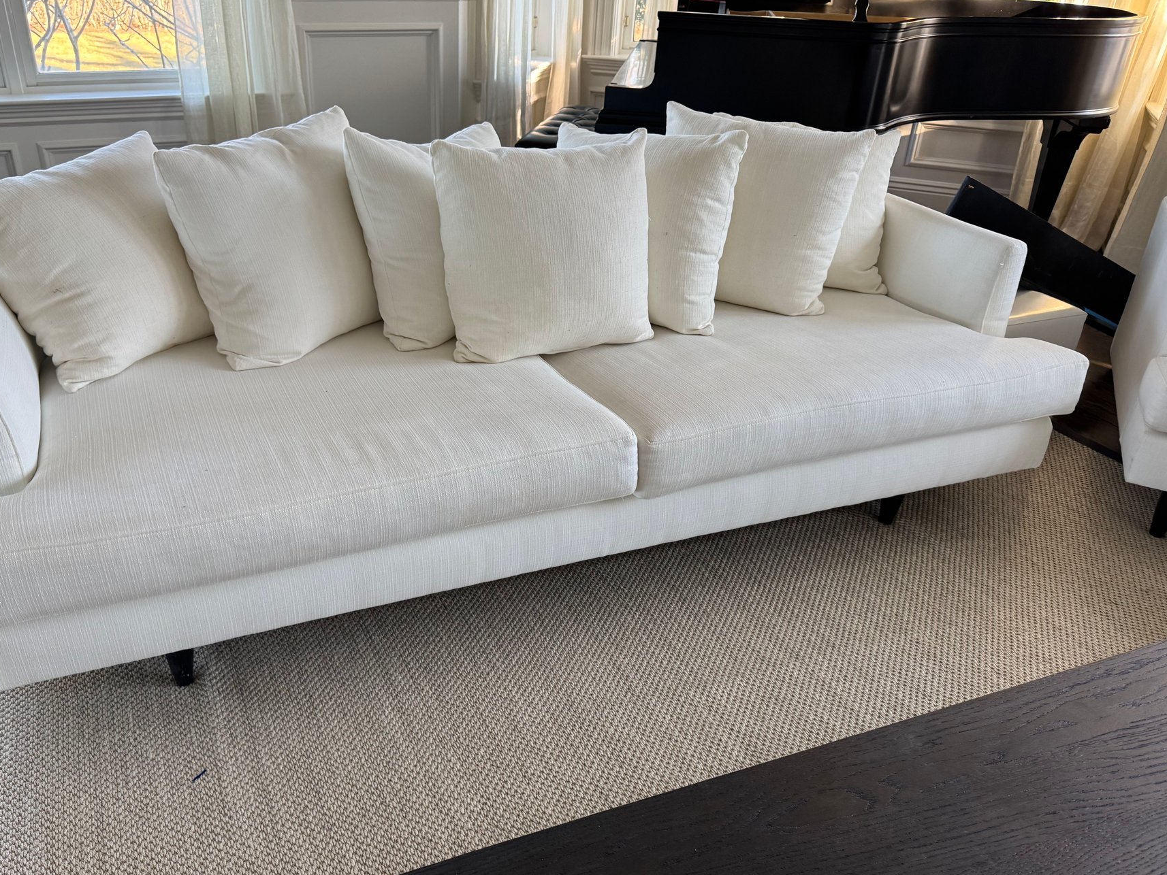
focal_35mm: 28
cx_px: 513
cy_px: 476
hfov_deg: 63.2
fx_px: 944
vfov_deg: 49.7
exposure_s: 1/121
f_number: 1.78
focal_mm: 6.76
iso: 200
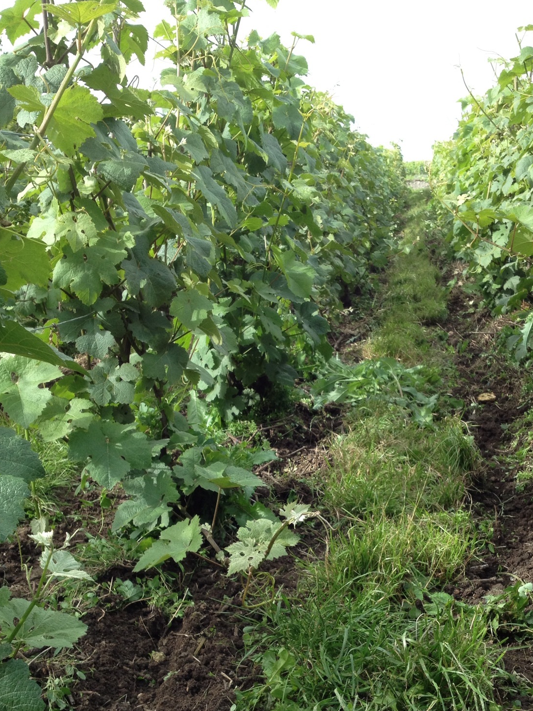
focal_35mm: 49
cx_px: 290
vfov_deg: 38.5
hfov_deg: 29.7
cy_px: 476
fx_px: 1006
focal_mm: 4.28
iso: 64
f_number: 2.4
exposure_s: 1/391
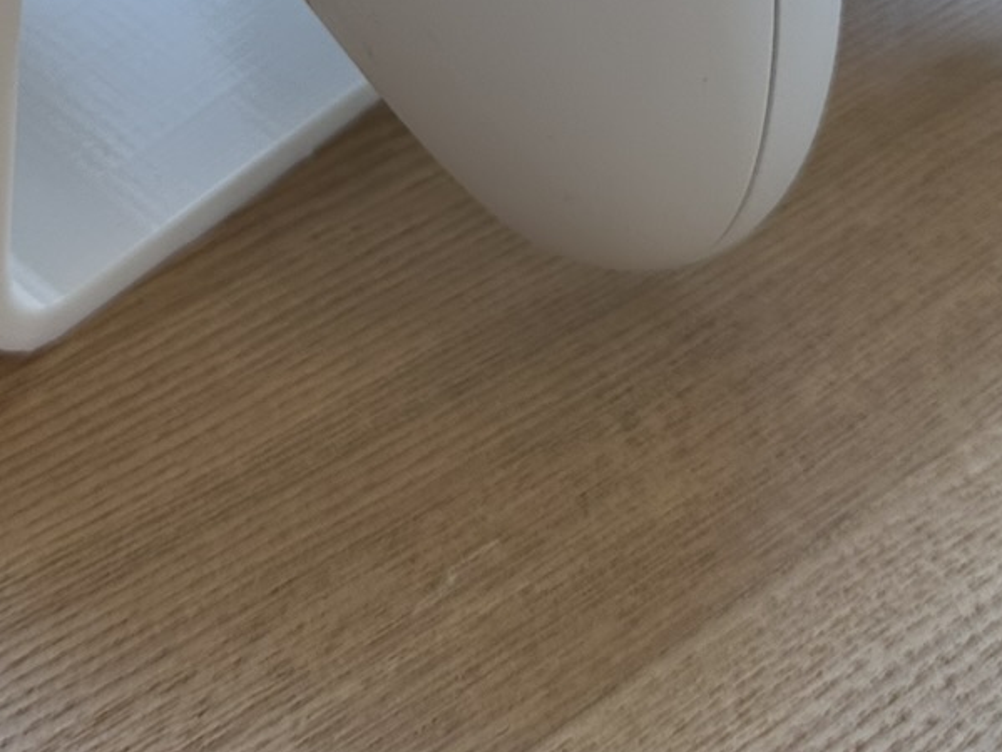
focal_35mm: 82
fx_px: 2375
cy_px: -440
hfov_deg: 23.7
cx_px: 294
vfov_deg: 16.2
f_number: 1.78
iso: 80
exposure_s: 1/460
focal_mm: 6.86
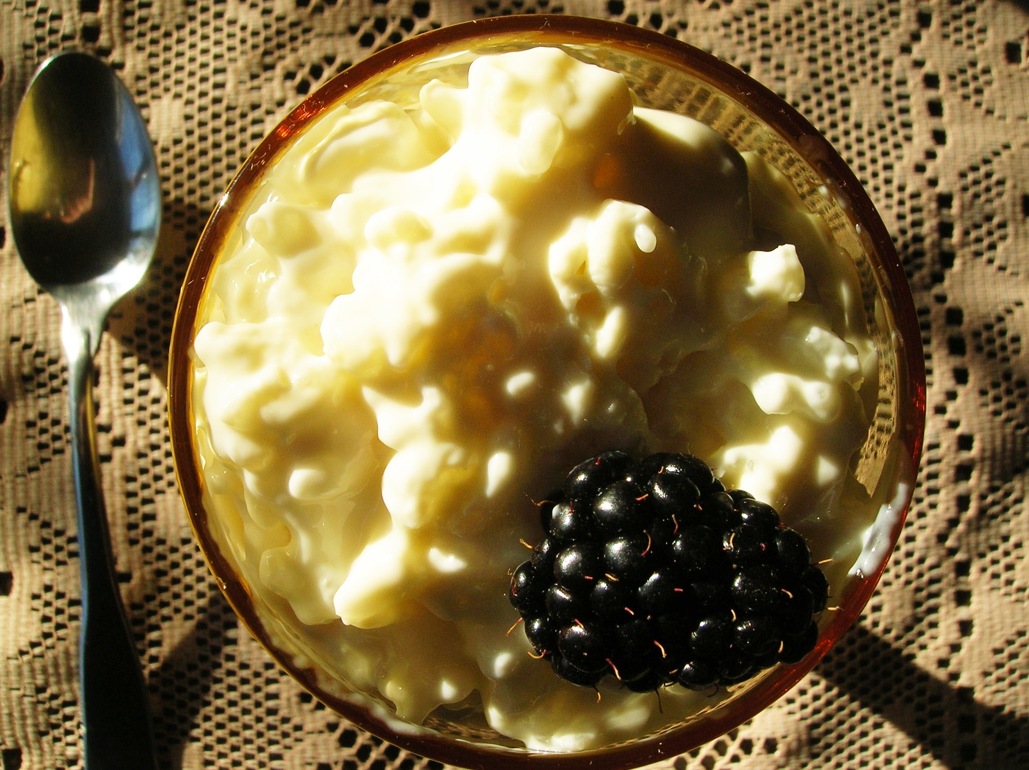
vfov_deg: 41.7
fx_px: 1010
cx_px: 514
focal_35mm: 34
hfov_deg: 54.0
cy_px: 385
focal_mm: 5.7
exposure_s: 1/212
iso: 50
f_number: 4.9
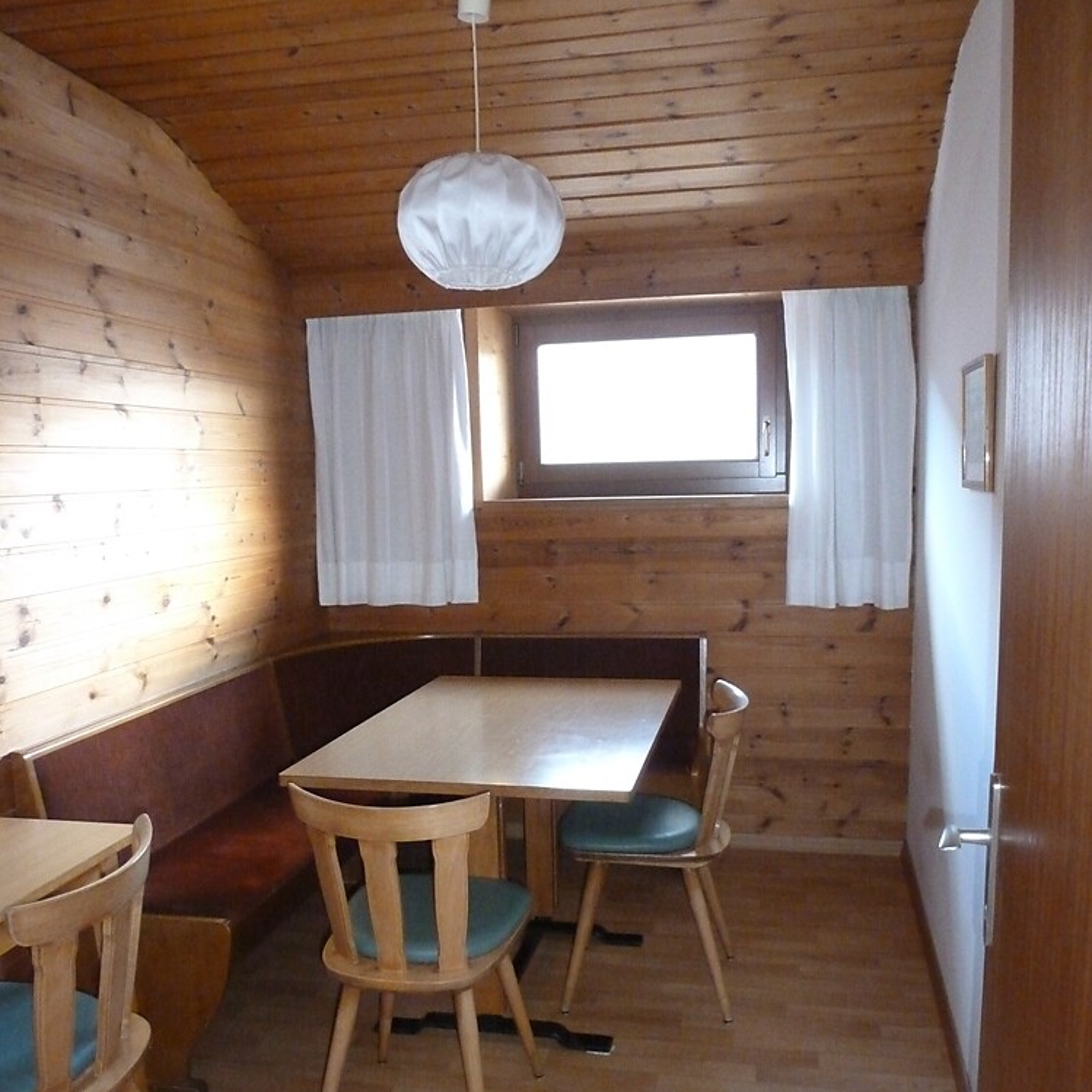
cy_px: 641
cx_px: 557
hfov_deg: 55.6
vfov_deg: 55.3
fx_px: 1035
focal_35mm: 29
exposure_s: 1/13
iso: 800
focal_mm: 4.3
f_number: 3.3
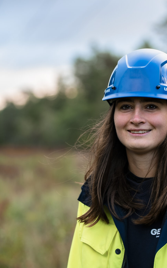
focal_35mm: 127
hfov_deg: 10.3
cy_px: 134
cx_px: 74
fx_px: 925
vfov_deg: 16.4
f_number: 2.8
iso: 125
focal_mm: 83
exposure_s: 1/160
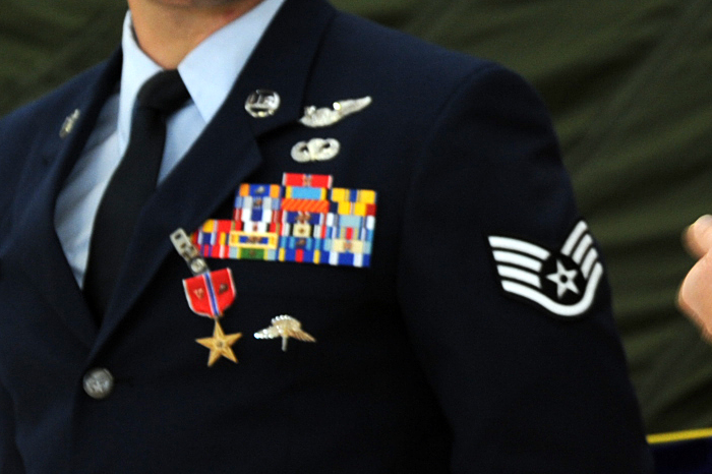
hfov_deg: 3.0
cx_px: 577
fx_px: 13818
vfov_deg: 2.0
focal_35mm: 699
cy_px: 63
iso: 800
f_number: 7.1
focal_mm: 230
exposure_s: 1/60
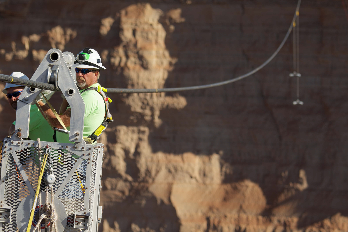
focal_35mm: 324
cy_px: 140
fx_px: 3132
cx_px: 73
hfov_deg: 6.4
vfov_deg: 4.2
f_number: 6.3
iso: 100
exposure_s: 1/400
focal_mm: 180
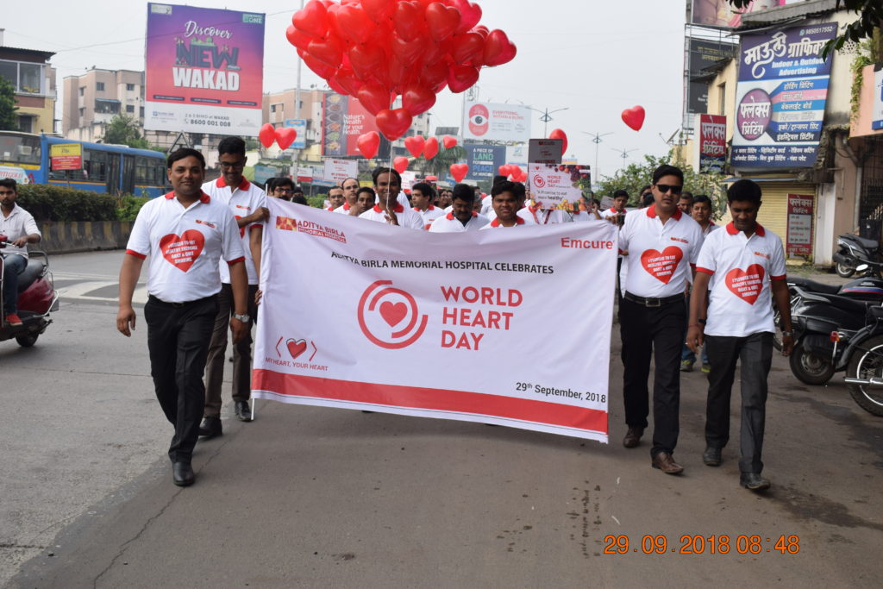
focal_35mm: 45
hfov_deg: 43.6
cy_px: 294
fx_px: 1104
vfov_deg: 29.9
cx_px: 442
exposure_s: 1/250
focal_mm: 30
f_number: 8
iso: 200
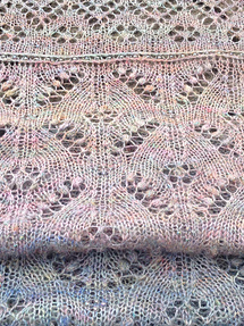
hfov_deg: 24.0
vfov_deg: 31.7
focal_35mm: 61
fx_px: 574
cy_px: 182
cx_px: 149
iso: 50
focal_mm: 4.28
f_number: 2.4
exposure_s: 1/345
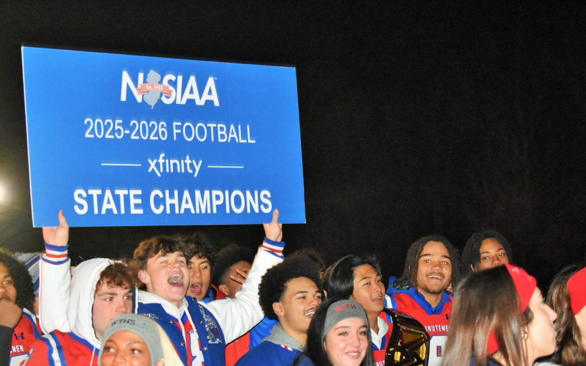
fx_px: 1478
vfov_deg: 14.1
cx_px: 281
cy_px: 199
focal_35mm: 93
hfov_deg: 22.4
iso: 6400
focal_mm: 55
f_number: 5.6
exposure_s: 1/60
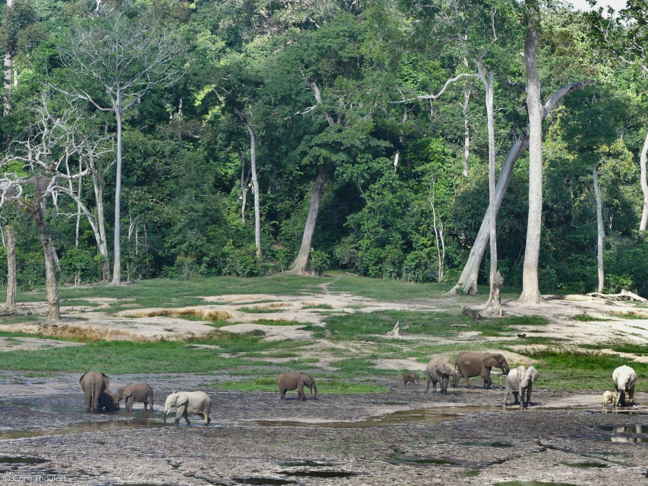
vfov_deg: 9.9
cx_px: 324
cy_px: 243
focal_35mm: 150
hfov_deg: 13.2
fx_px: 2808
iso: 100
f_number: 4
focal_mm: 27
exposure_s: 1/160
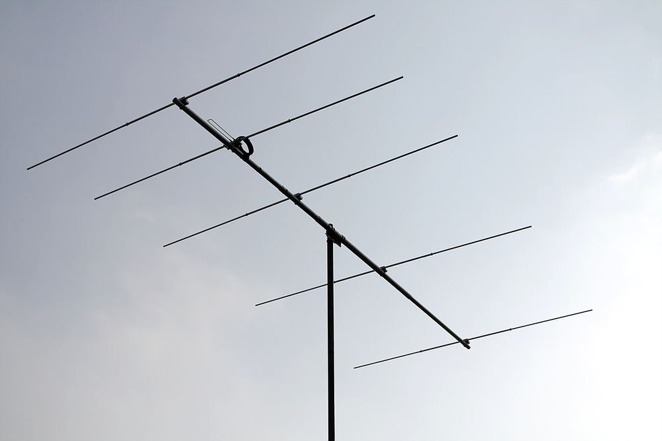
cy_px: 220
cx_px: 331
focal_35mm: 46
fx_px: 846
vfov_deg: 29.3
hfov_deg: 42.7
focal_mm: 30
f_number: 3.2
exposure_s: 1/3200
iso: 100
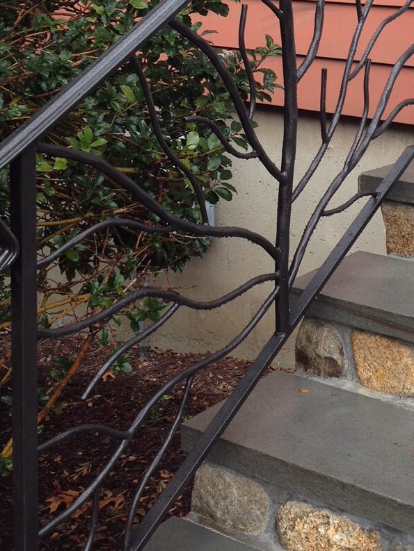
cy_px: 92
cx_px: 319
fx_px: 1148
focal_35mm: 72
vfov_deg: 26.4
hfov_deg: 20.3
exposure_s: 1/339
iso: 50
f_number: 2.4
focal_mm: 4.28
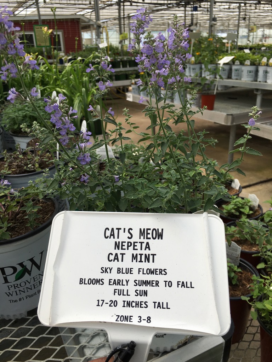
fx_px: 304
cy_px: 181
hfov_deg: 48.2
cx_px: 136
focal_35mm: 29
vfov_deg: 61.7
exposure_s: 1/1131
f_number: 2.2
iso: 25
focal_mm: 4.15
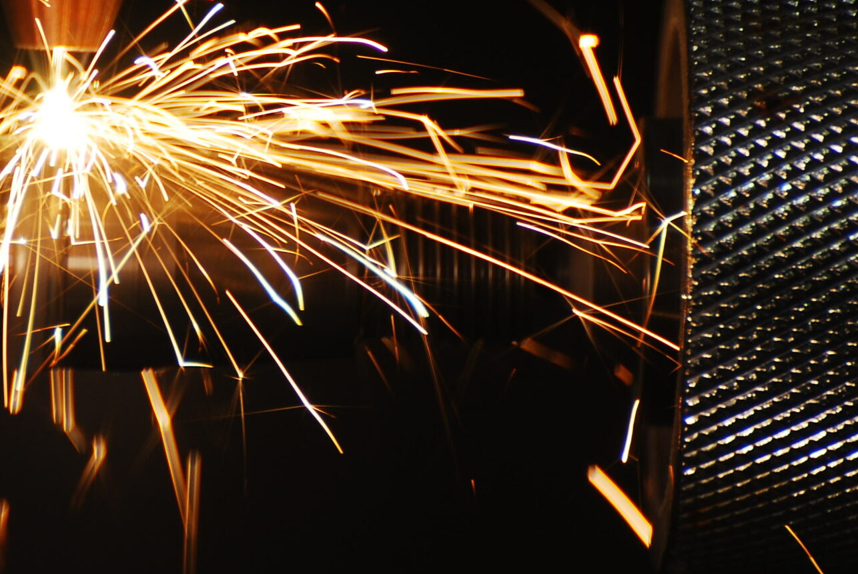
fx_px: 21381
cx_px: 69
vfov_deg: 1.5
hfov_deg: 2.3
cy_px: 99
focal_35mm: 896
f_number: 5.6
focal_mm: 300
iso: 180
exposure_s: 1/60
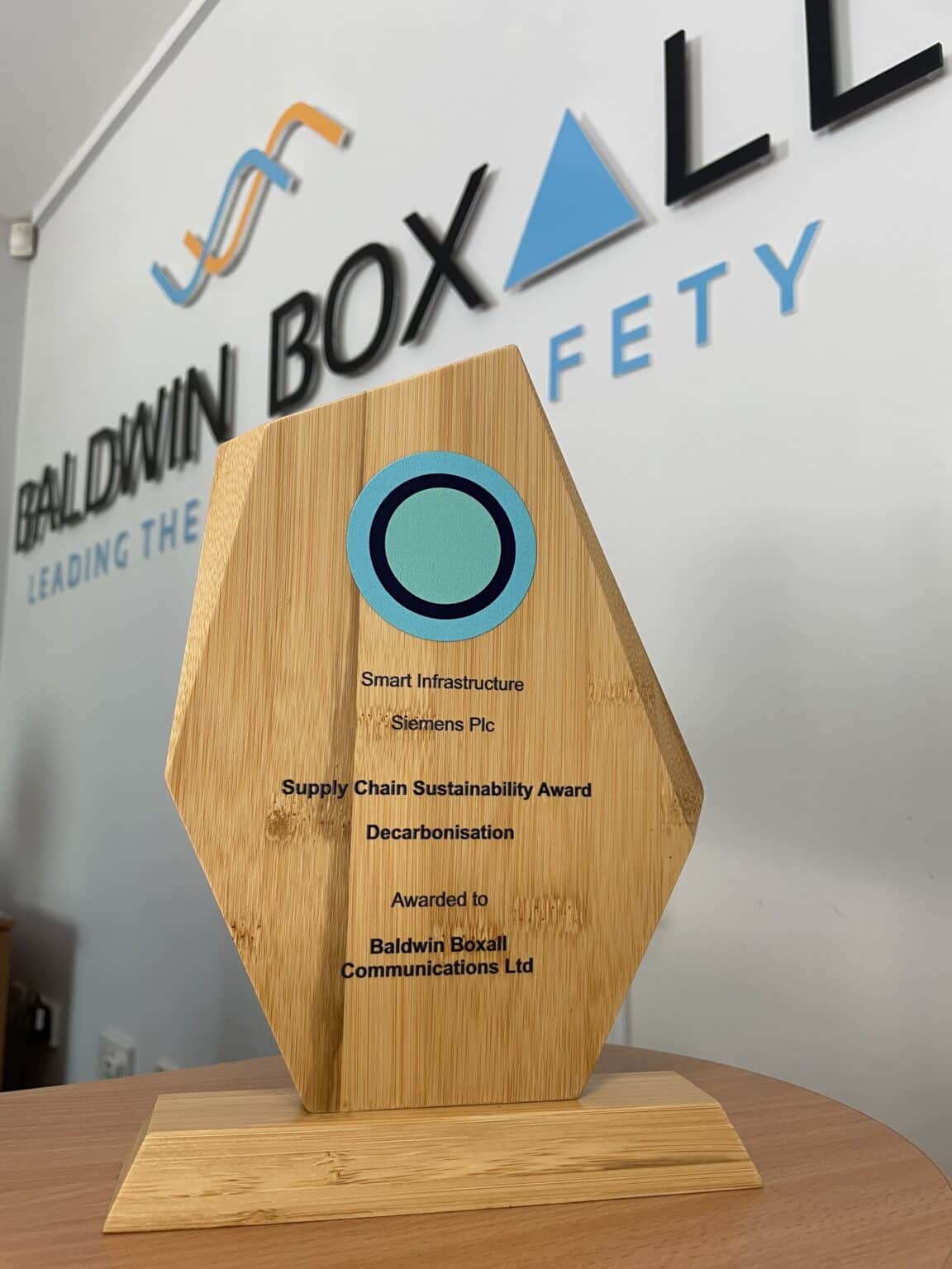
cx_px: 476
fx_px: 953
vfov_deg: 67.3
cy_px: 634
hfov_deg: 53.1
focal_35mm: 26
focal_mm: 4.2
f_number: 1.6
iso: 80
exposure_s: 1/50
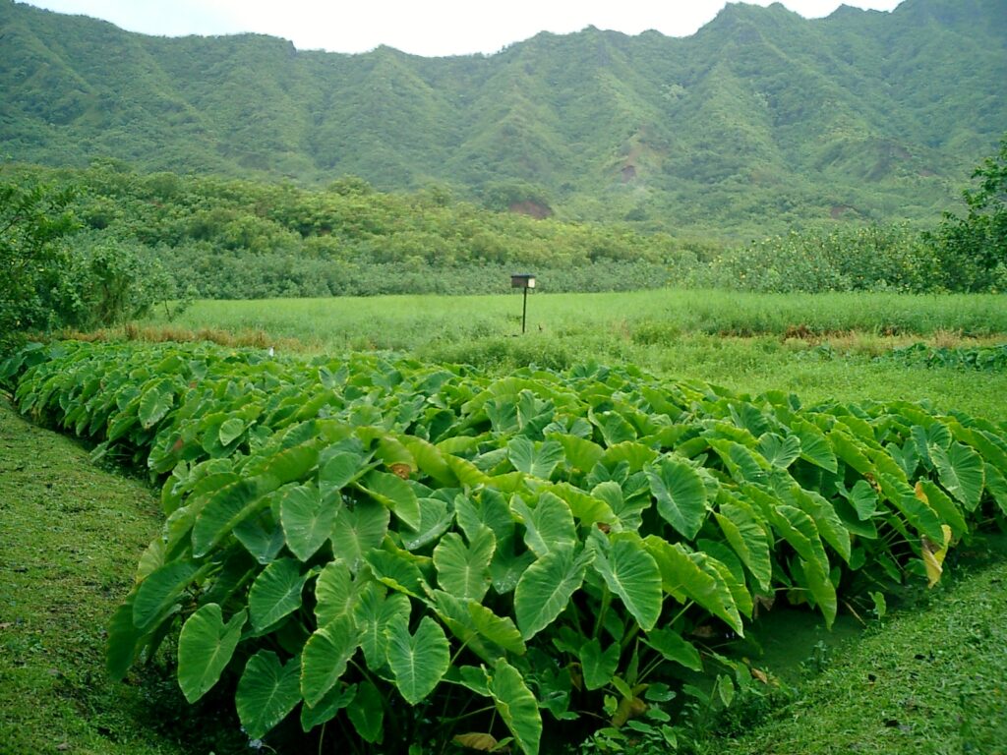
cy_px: 378
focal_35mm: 36
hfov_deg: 51.4
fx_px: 1047
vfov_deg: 39.7
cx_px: 504
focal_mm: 7.5
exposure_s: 1/160
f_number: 3.2
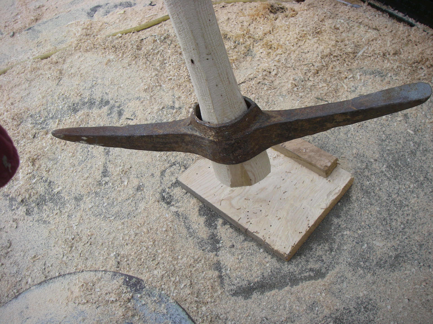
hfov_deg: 49.0
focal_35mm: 38
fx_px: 475
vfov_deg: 37.7
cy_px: 162
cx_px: 216
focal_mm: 6.3
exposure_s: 1/320
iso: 64
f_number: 3.3
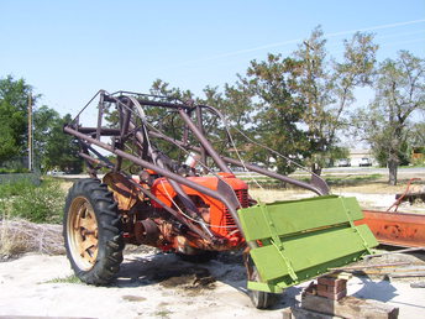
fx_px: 417
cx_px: 212
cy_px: 160
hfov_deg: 54.0
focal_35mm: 34
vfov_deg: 41.8
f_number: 4.8
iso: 80
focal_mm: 5.6
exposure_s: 1/350
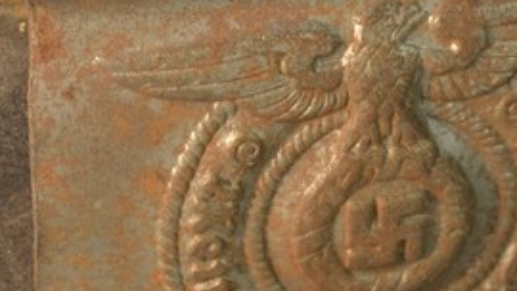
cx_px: 163
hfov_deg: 6.7
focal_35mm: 320
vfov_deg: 3.8
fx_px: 4387
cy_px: -78
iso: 640
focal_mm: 55
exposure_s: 1/15
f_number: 5.6
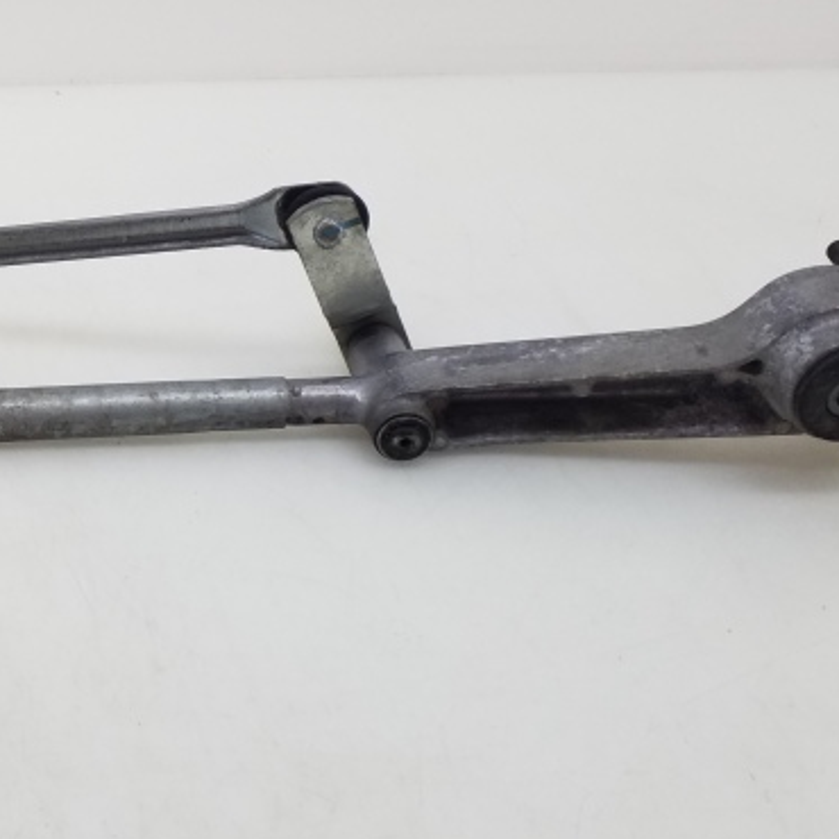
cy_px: 363
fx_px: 1810
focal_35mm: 66
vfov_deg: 26.1
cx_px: -111
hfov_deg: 24.2
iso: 80
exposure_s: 1/50
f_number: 1.9
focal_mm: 3.6
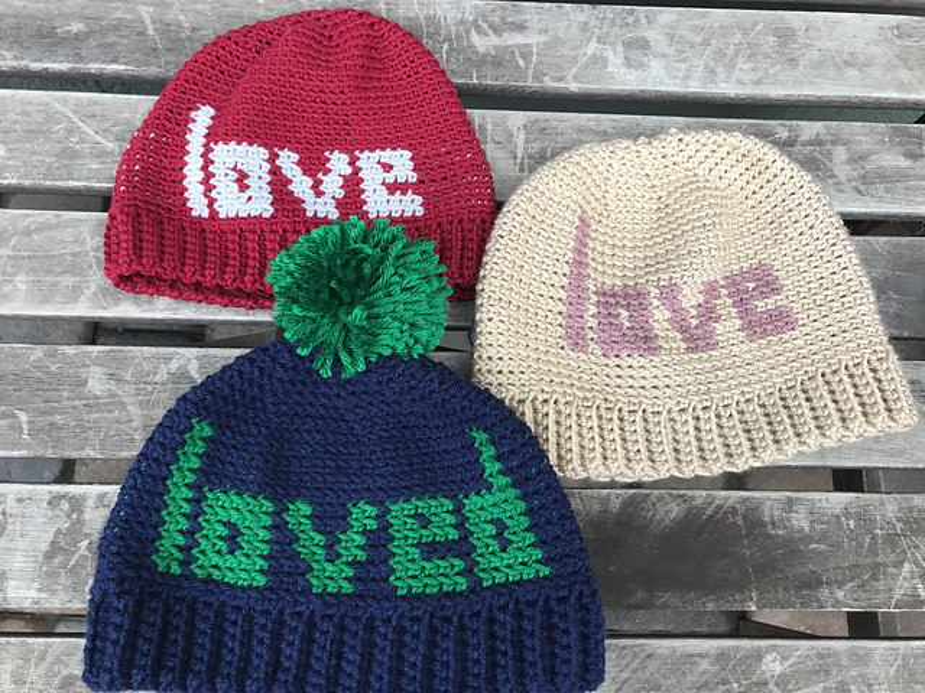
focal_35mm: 28
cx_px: 462
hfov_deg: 63.4
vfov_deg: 49.7
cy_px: 346
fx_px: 748
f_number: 1.8
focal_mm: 3.99
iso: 25
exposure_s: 1/60
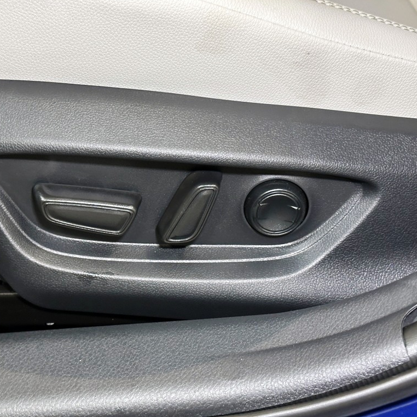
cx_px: 176
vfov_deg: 30.0
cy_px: 207
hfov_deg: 30.0
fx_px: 777
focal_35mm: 57
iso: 400
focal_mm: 6.86
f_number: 1.78
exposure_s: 1/30
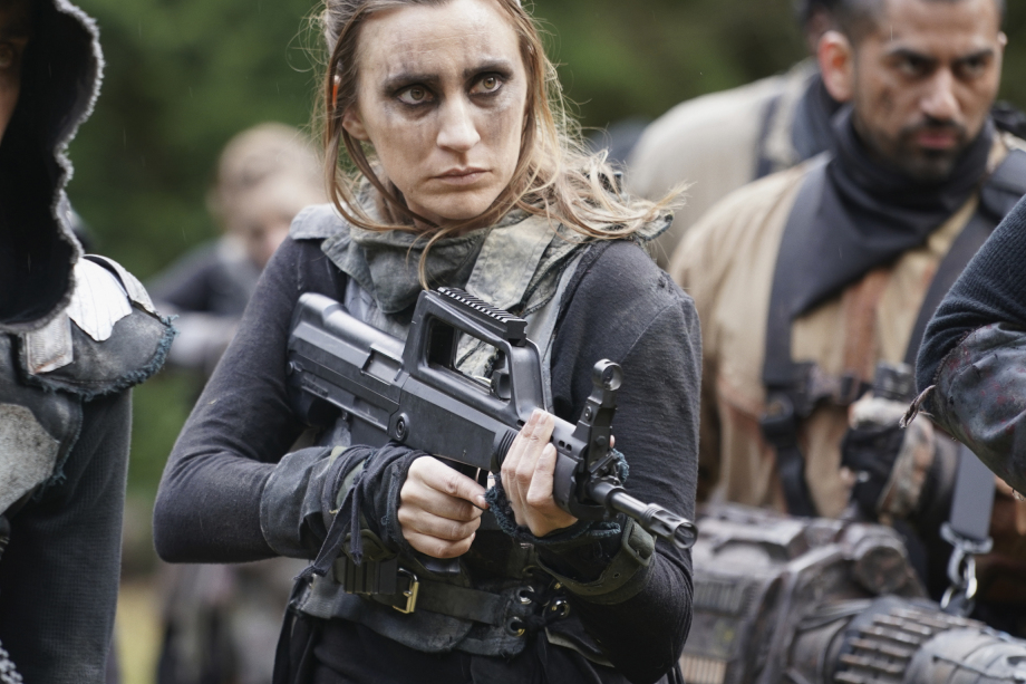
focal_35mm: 261
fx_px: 7437
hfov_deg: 7.9
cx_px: 380
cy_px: 277
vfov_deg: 5.3
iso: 640
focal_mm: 200
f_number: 4.5
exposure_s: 1/200
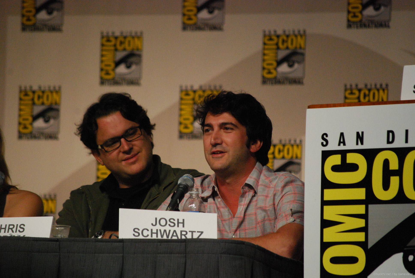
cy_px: 139
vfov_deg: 4.6
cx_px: 208
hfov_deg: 6.9
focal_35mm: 300
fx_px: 3462
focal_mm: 200
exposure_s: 1/320
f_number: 5.6
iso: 1600
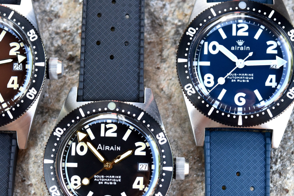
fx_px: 768
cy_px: 116
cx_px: 104
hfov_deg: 21.6
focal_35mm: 94
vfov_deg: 14.6
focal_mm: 60
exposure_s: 1/500
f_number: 5.6
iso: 2000
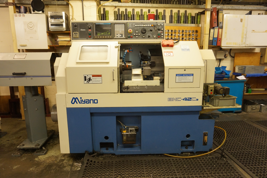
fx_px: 178
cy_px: 89
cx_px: 134
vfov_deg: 53.1
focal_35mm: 24
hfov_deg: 73.8
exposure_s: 1/160
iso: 1000
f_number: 4
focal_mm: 16
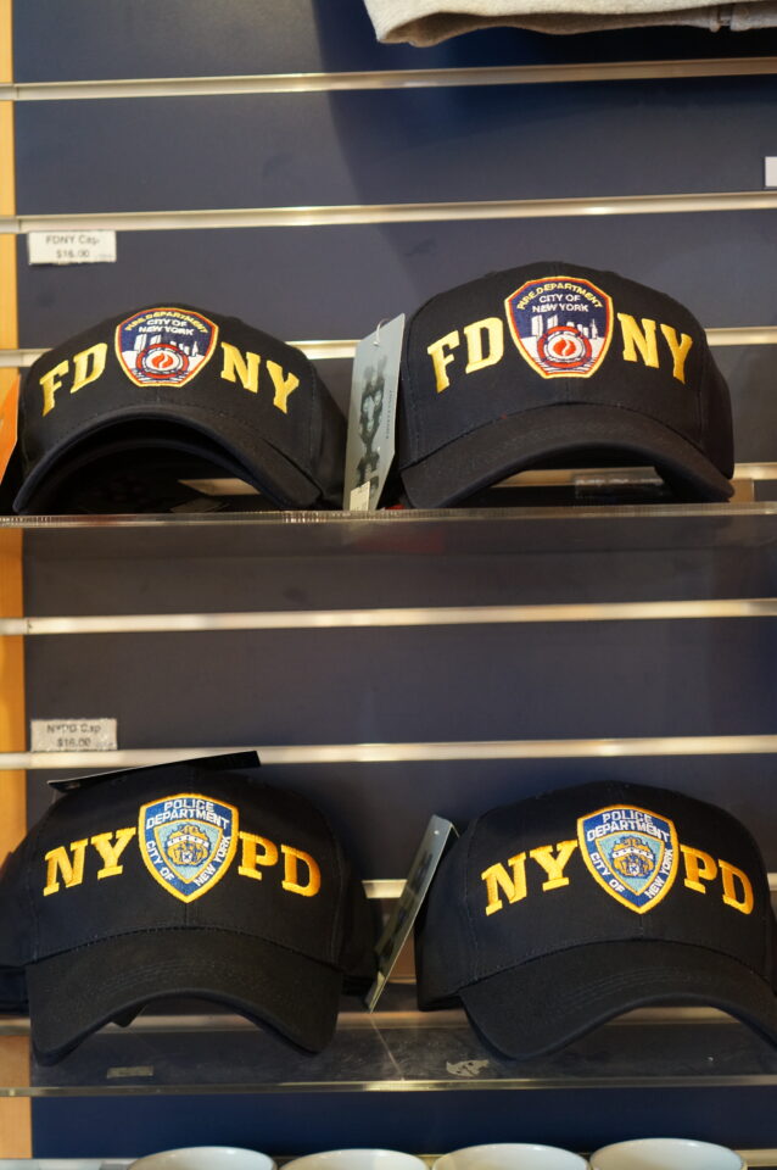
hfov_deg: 25.7
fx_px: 1703
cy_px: 585
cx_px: 388
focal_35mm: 52
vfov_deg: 37.9
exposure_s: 1/20
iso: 800
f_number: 3.2
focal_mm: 35
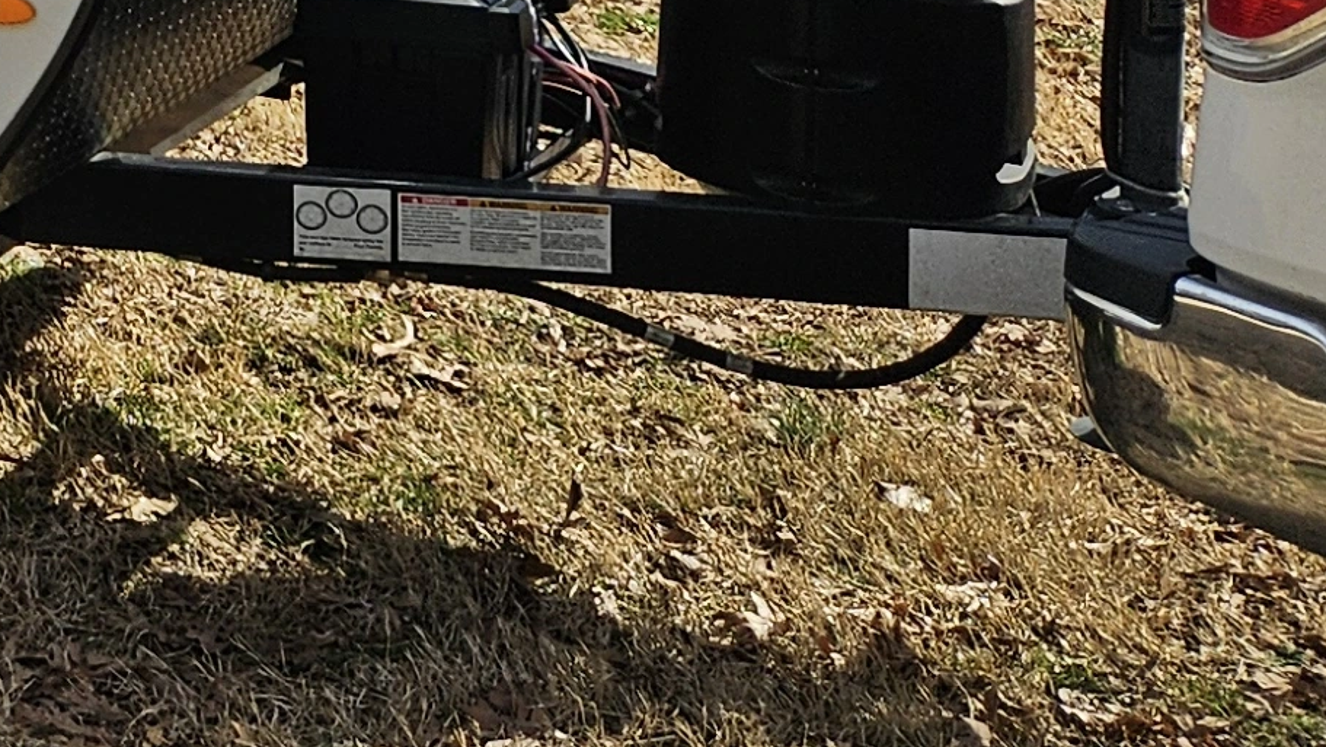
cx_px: -1396
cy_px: -785
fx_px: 3869
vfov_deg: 10.1
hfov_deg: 15.3
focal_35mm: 110
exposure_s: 1/1659
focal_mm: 5.4
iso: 32
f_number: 1.8
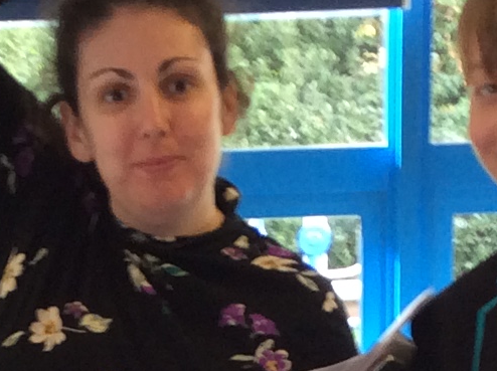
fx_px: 2409
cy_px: 658
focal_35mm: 168
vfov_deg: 8.5
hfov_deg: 11.7
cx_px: 81
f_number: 2.4
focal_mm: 3.3
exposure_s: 1/25
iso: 50
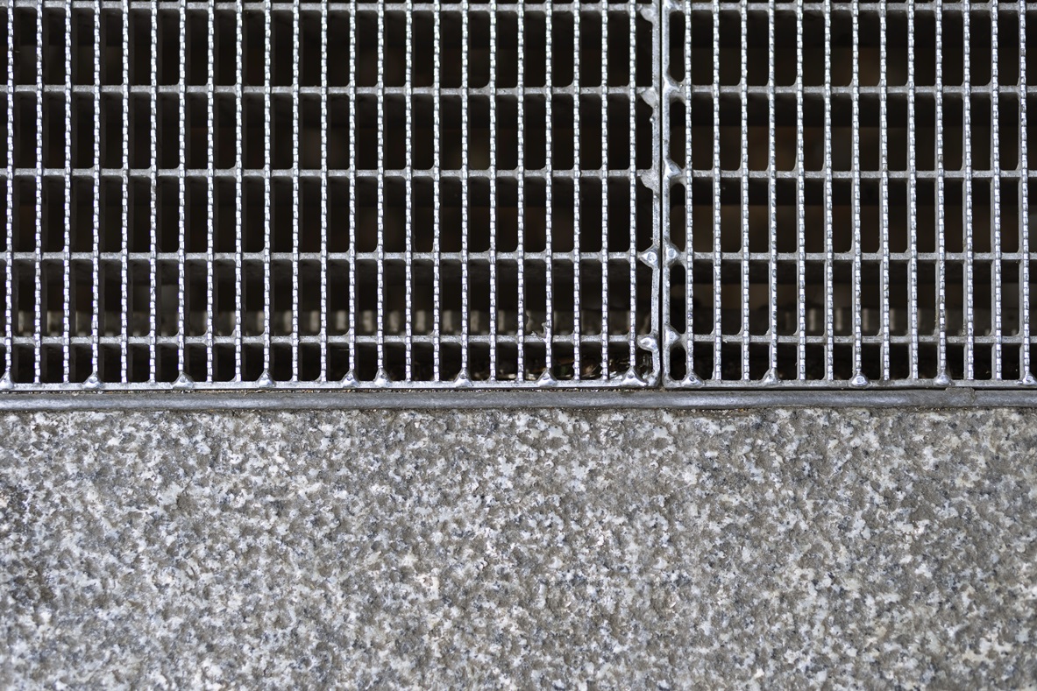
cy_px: 346
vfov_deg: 16.1
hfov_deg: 23.9
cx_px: 518
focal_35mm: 85
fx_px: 2449
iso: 100
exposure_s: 1/1000
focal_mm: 85
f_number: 2.8
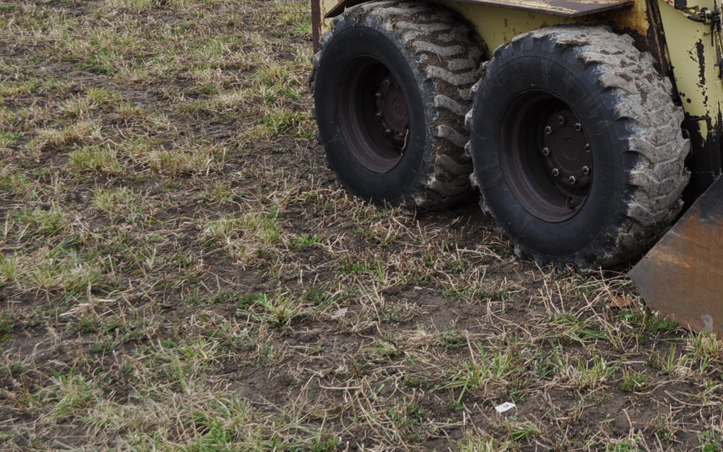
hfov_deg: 28.0
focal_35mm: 71
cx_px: 643
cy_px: 36
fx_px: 1399
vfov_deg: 18.0
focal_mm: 24
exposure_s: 1/160
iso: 200
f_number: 6.3
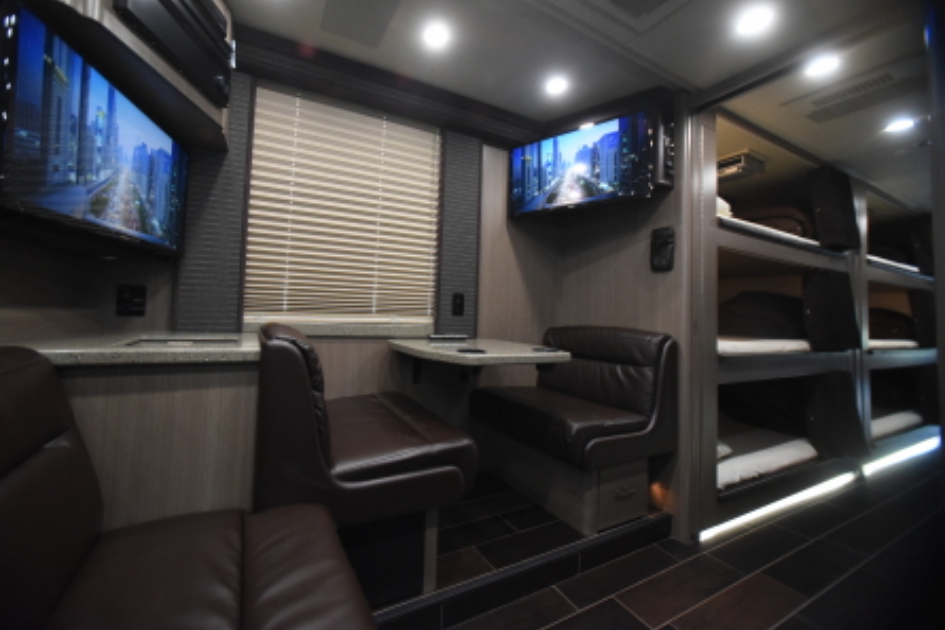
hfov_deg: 104.1
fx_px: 367
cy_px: 293
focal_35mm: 14
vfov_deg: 81.0
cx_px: 439
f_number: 5
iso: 5000
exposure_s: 1/125
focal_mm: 13
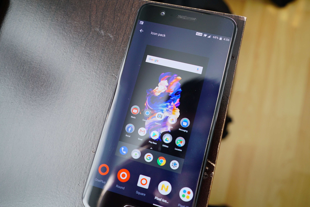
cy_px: 104
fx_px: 241
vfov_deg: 46.5
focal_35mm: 28
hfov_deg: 65.4
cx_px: 155
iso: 400
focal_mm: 28
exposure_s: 1/50
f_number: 5
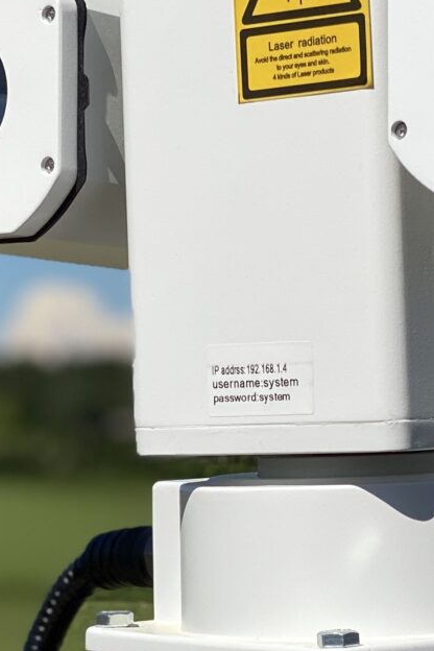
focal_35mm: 156
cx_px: 390
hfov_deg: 8.8
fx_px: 2821
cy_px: 339
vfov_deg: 13.2
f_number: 2
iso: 25
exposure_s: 1/3690
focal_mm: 6
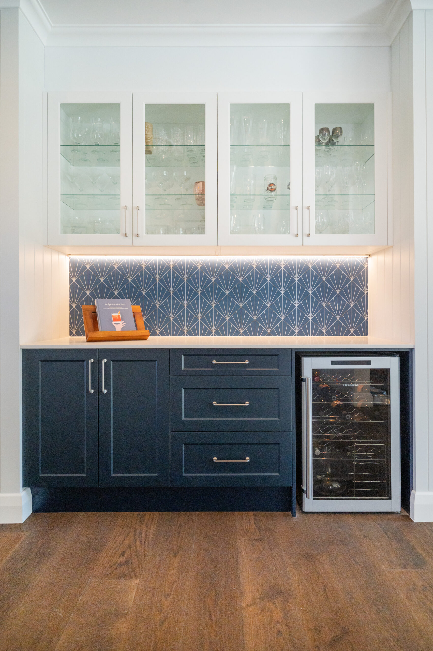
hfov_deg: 64.5
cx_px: 216
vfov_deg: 86.9
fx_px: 343
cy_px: 326
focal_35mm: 19
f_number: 5
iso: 1250
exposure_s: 1/125
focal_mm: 19
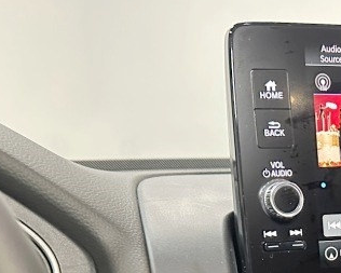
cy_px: 378
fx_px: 767
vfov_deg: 18.4
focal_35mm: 76
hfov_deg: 23.1
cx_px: 404
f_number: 1.78
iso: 800
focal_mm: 6.86
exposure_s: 1/40
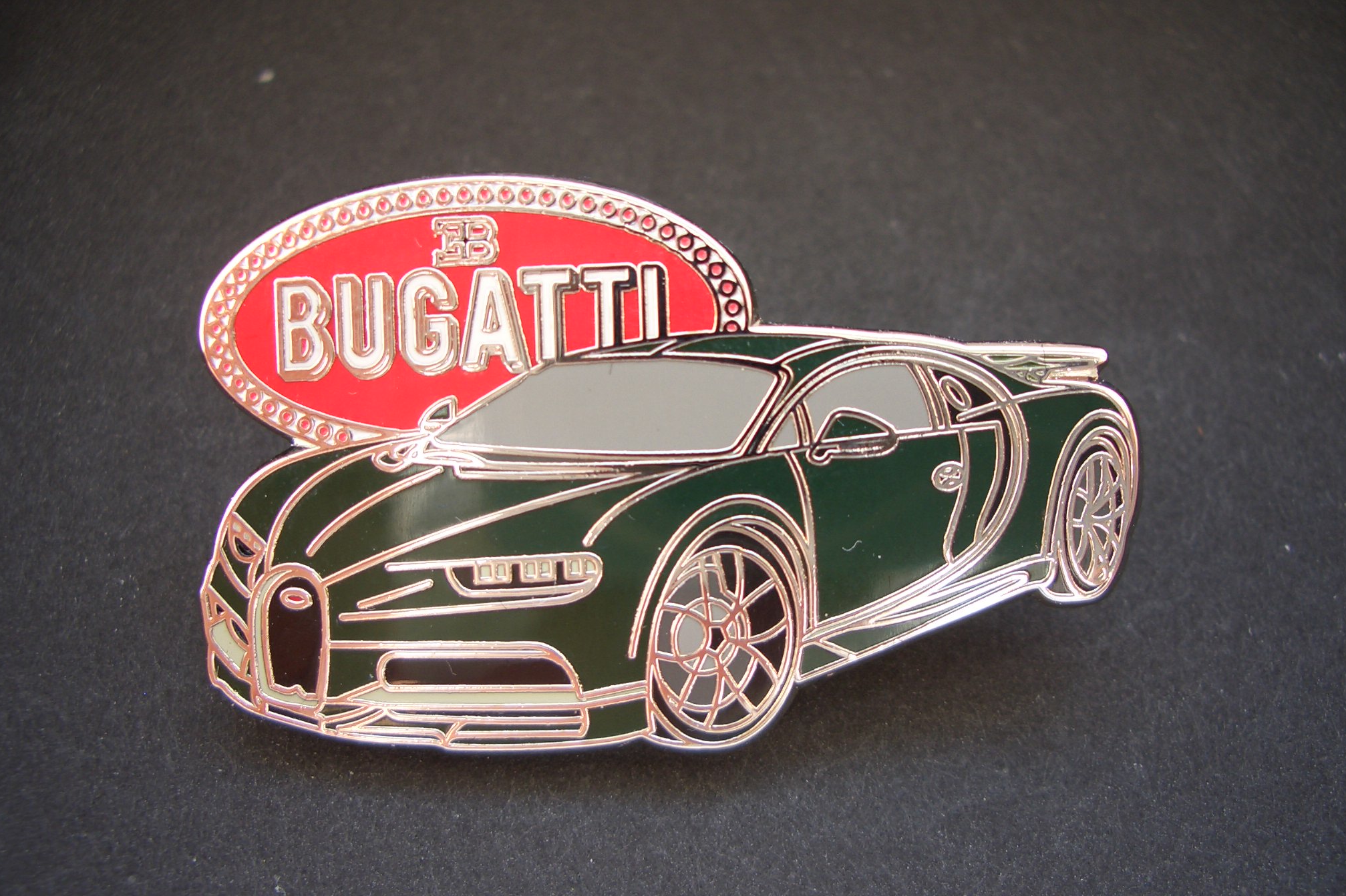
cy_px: 501
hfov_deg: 51.9
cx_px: 681
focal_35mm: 37
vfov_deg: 35.9
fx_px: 1383
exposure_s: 1/100
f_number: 2.6
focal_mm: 5.8
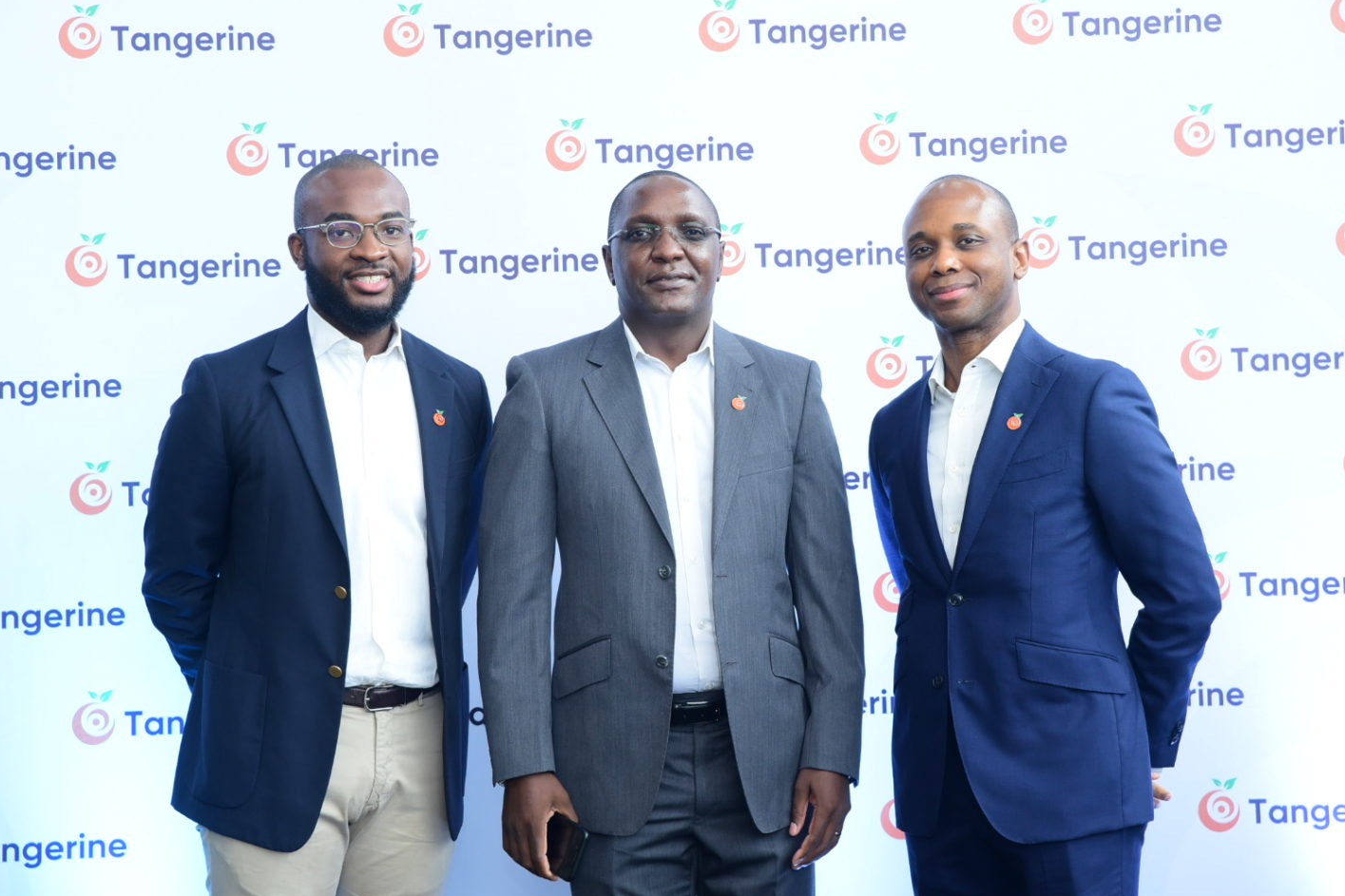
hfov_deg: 26.7
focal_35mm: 76
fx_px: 2839
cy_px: 467
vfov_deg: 17.9
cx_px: 667
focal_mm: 70
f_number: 5.6
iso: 1250
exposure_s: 1/100
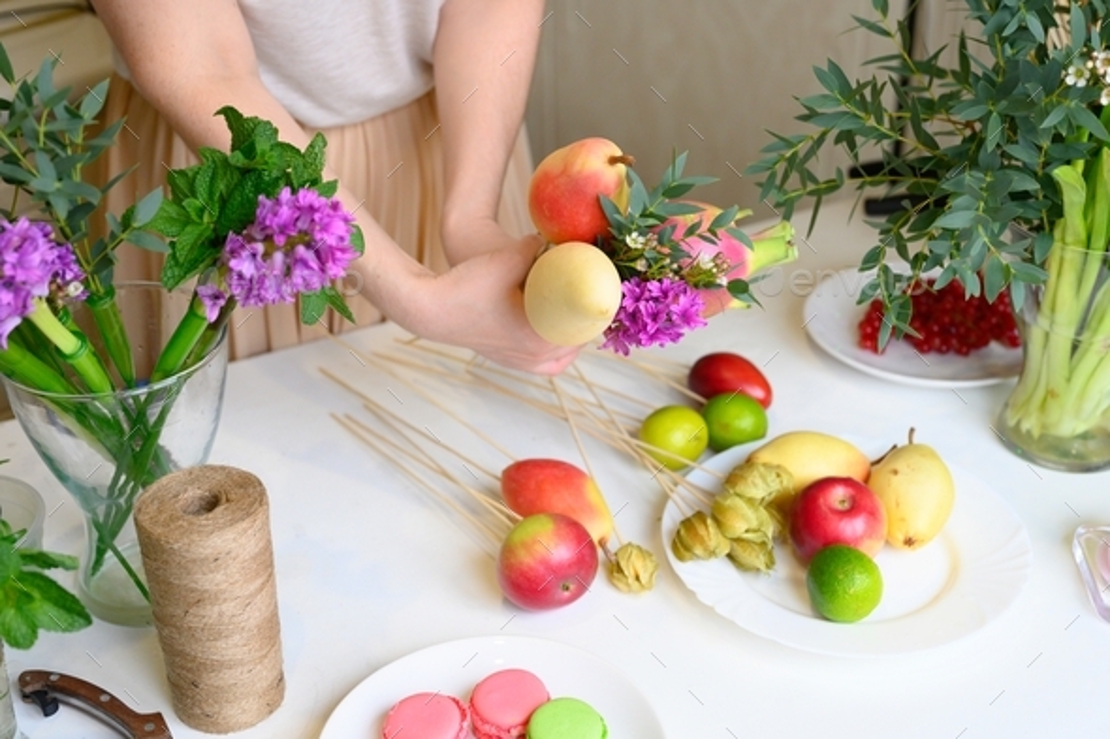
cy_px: 370
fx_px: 1541
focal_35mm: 50
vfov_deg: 27.0
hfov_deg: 39.6
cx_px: 555
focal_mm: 50
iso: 1000
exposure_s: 1/100
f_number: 4.5
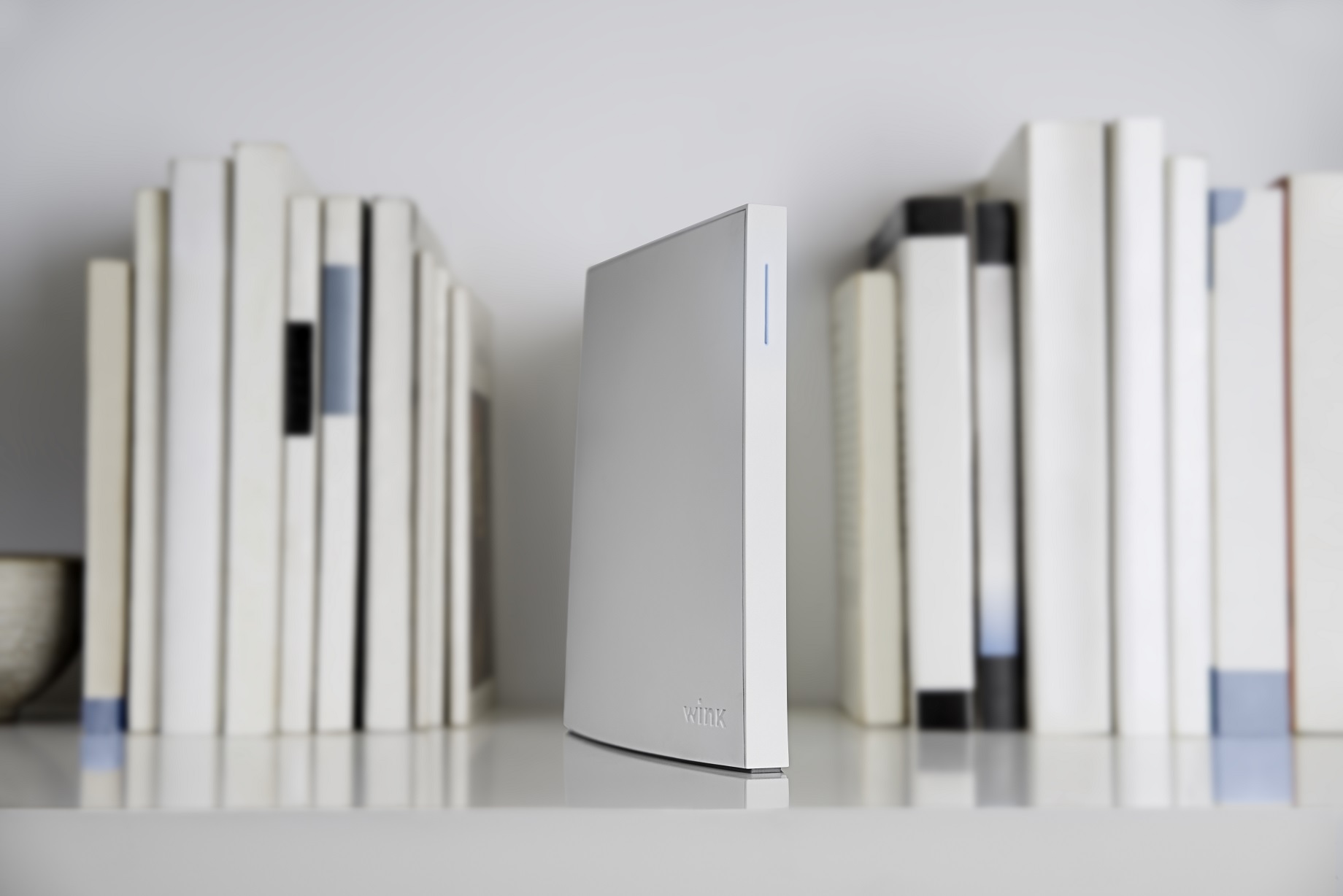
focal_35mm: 65
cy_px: 448
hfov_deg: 30.9
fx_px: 2425
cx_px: 672
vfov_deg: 20.9
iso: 100
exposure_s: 1/15
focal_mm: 65
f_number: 7.1
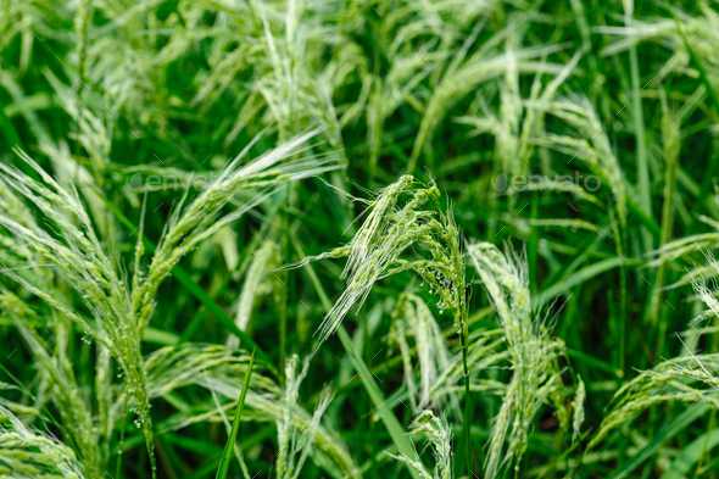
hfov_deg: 19.5
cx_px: 360
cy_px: 240
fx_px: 2096
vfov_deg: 13.0
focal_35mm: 105
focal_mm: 105
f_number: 8
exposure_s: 1/250
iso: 200
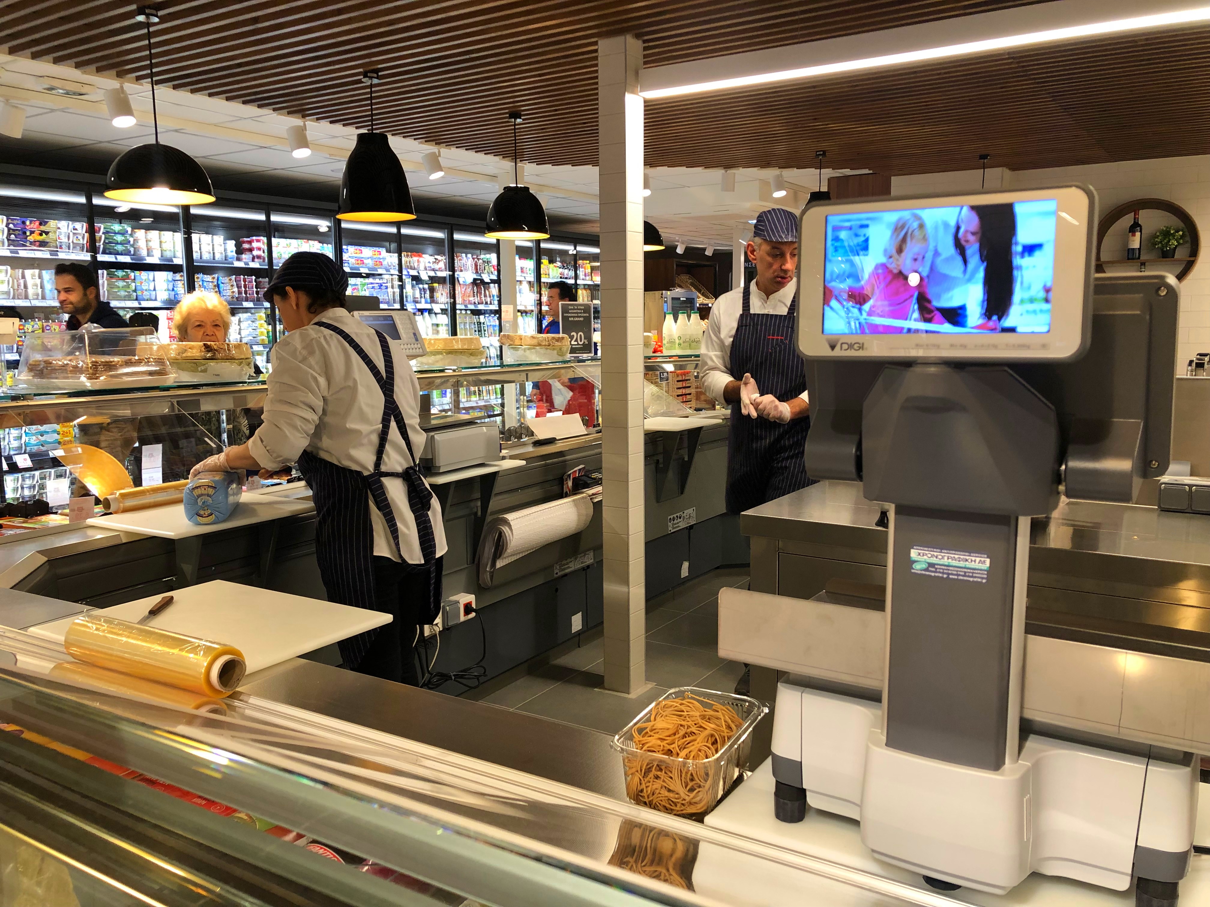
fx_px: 979
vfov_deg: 49.7
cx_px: 605
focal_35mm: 28
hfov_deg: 63.4
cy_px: 454
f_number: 1.8
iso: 32
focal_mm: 4
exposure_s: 1/33
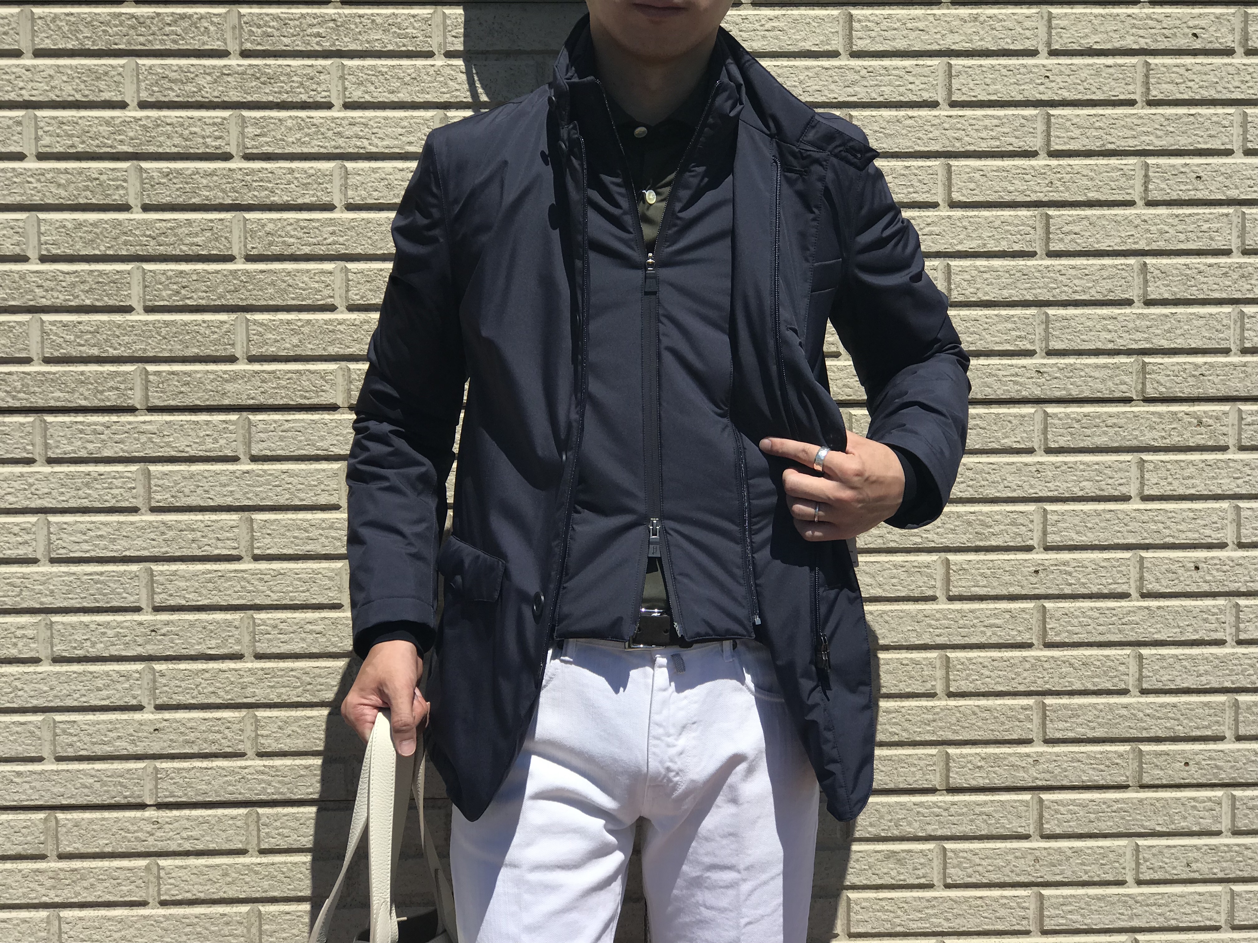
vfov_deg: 25.7
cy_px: 472
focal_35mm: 57
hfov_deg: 33.8
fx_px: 2071
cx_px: 629
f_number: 2.8
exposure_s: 1/1546
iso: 20
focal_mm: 6.6
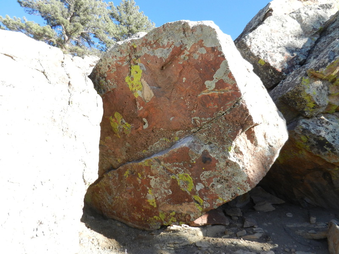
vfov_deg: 54.9
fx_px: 245
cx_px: 170
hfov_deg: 69.4
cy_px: 127
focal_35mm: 25
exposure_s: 1/400
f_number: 3.5
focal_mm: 4.5
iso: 160
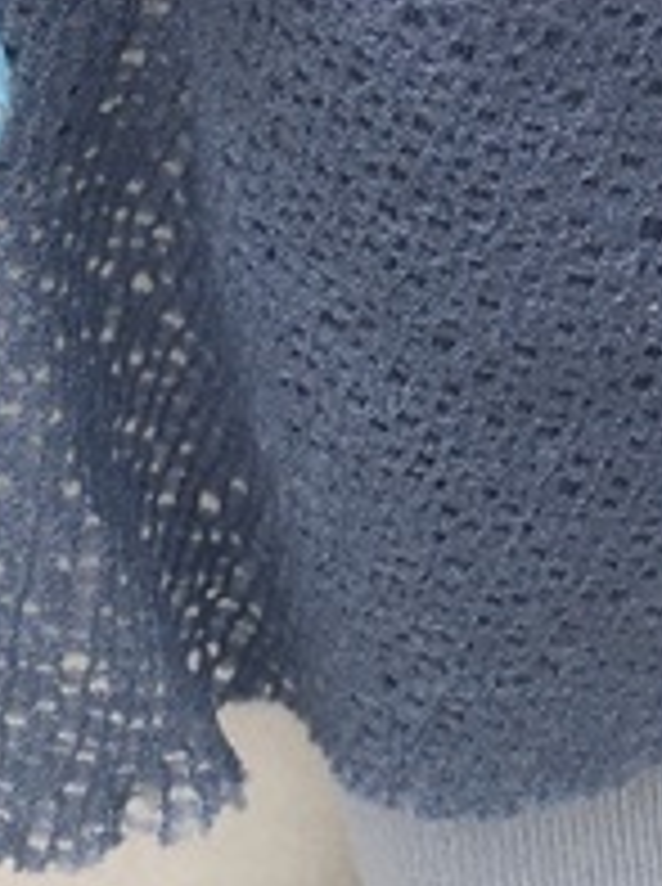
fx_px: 3863
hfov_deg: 9.6
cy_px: -256
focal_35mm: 151
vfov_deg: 12.7
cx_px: 946
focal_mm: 4.15
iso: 25
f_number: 2.2
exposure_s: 1/314
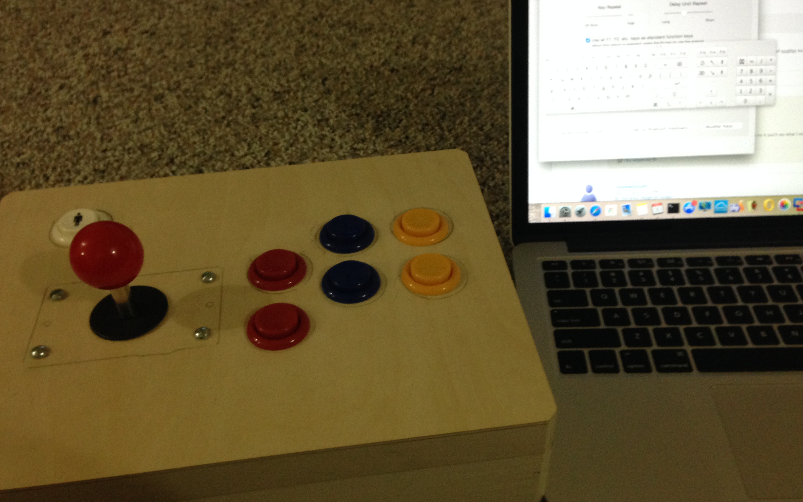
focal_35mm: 36
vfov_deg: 35.3
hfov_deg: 54.0
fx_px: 788
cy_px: 285
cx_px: 399
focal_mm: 4.12
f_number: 2.4
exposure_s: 1/20
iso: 200
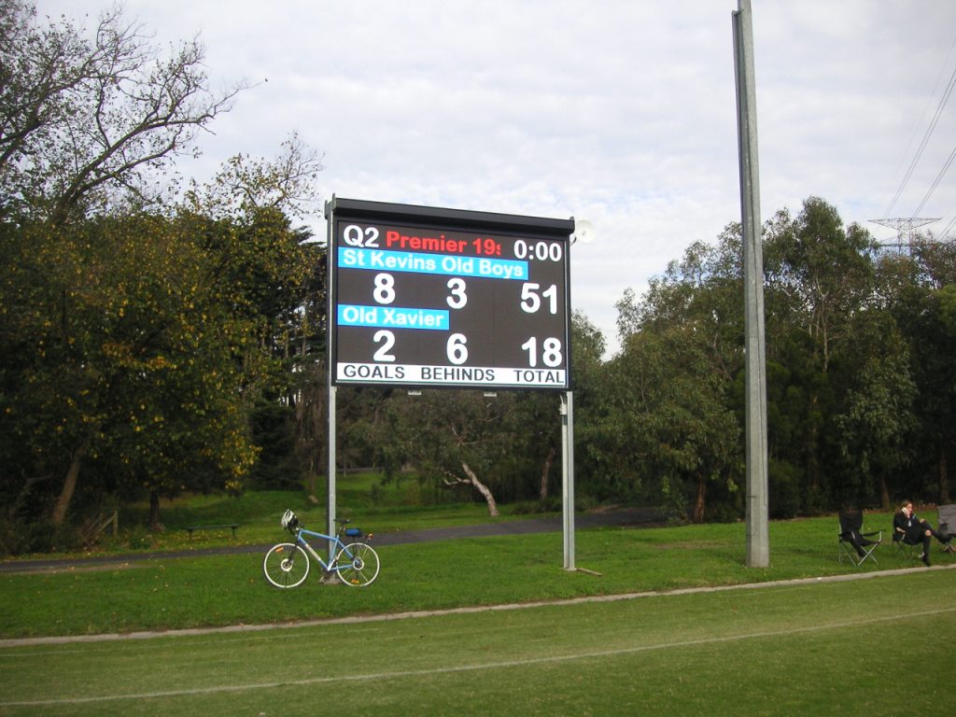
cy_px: 358
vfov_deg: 38.7
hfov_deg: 50.1
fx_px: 1022
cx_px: 478
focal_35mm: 37
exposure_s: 1/500
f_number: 2.8
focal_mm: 6.1
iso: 50
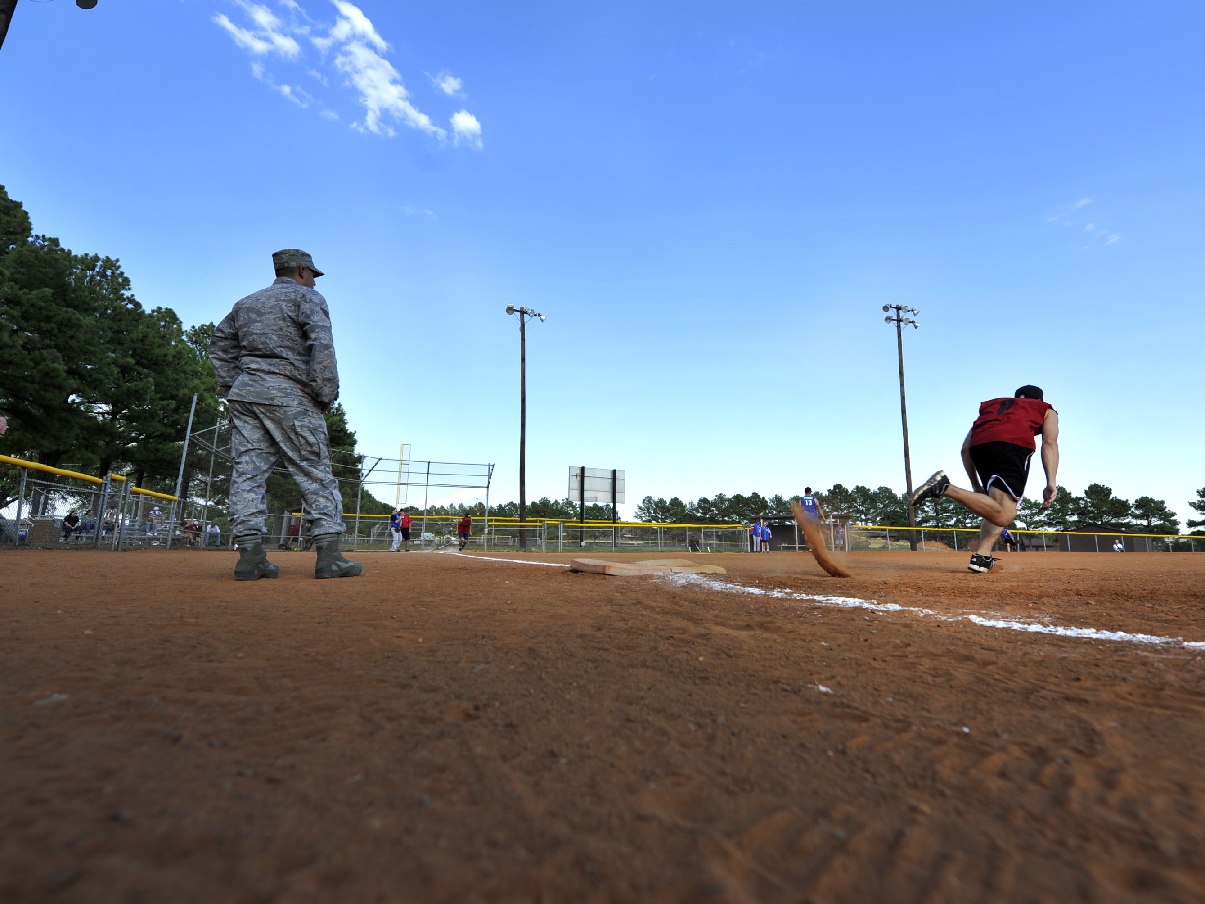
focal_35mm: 16
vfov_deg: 78.1
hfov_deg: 94.5
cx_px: 627
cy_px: 436
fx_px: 557
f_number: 5
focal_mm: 14
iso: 200
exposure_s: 1/640
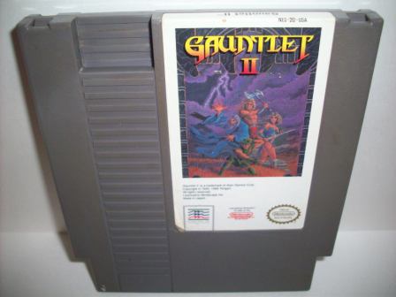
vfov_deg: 38.7
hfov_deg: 50.1
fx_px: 423
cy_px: 148
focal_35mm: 37
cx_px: 198
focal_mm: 6.2
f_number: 2.8
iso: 160
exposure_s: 1/45
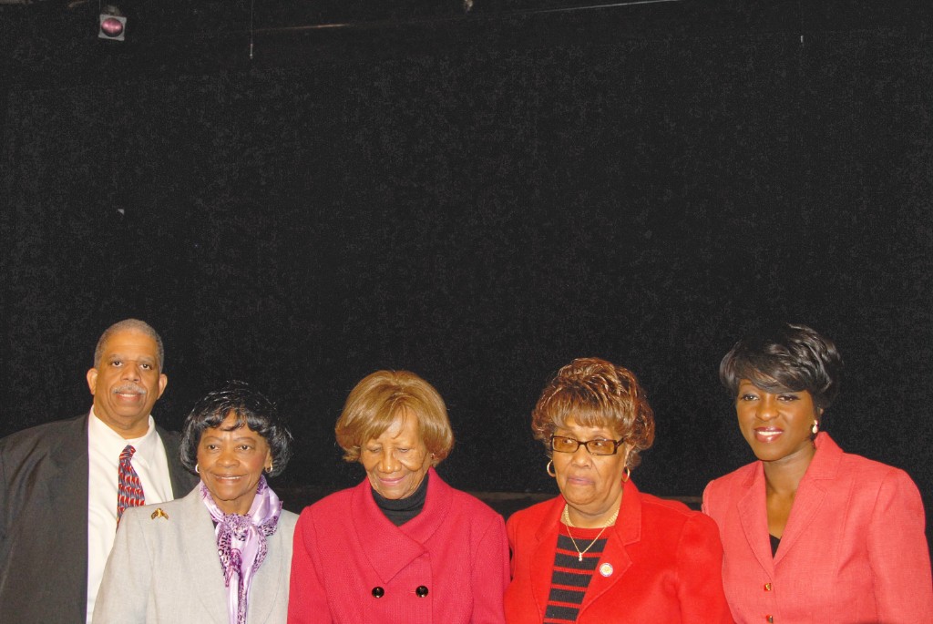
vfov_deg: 40.1
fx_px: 856
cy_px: 312
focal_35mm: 33
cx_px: 466
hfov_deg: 57.2
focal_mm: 22
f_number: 4
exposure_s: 1/60
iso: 400
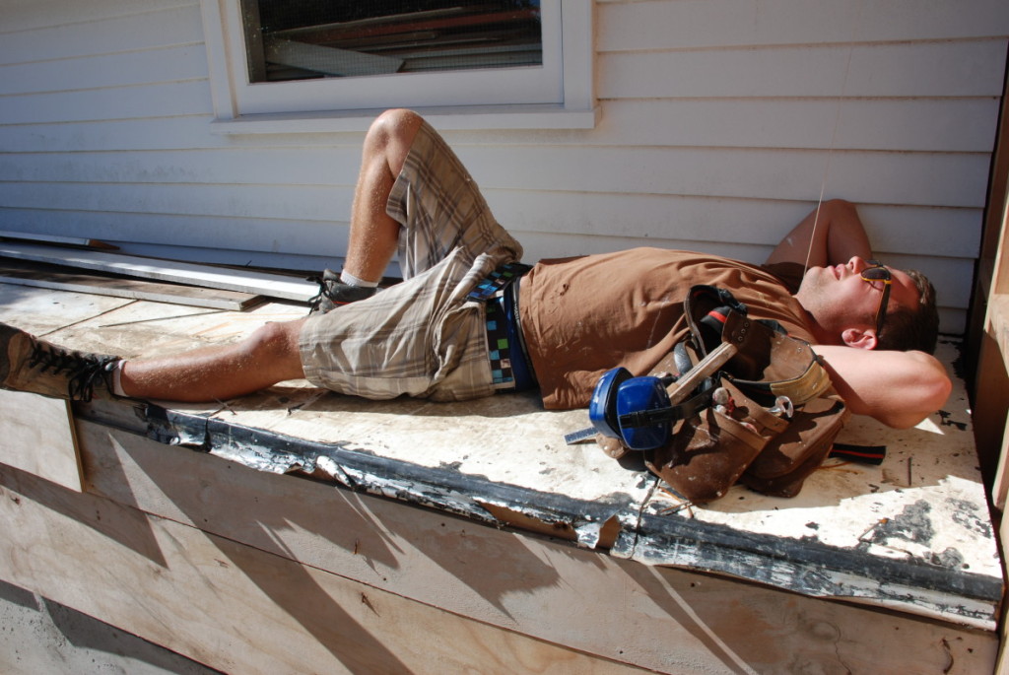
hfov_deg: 67.3
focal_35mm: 27
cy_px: 338
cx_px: 504
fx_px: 757
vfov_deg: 48.0
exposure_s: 1/320
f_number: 9
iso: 200
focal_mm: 18
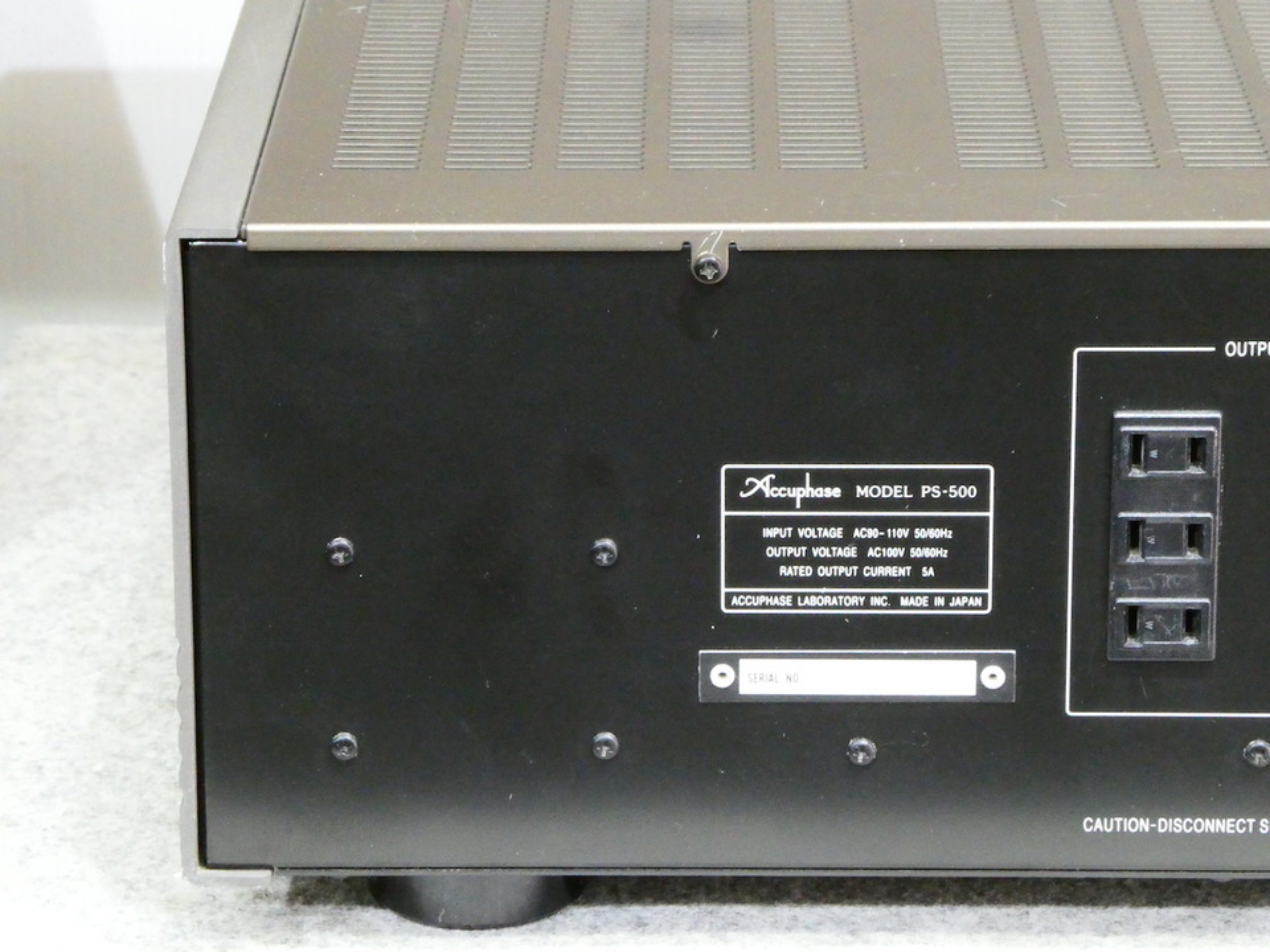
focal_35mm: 143
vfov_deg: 10.4
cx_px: 635
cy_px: 476
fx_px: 5246
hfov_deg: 13.8
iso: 1600
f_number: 8
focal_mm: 25.6
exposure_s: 1/5
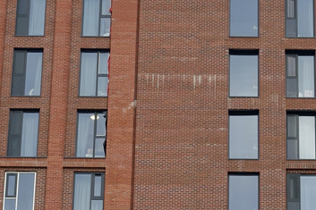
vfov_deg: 6.7
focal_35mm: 204
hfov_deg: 10.1
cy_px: 82
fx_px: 1790
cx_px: 207
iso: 125
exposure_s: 1/80
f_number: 5.6
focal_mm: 22.18
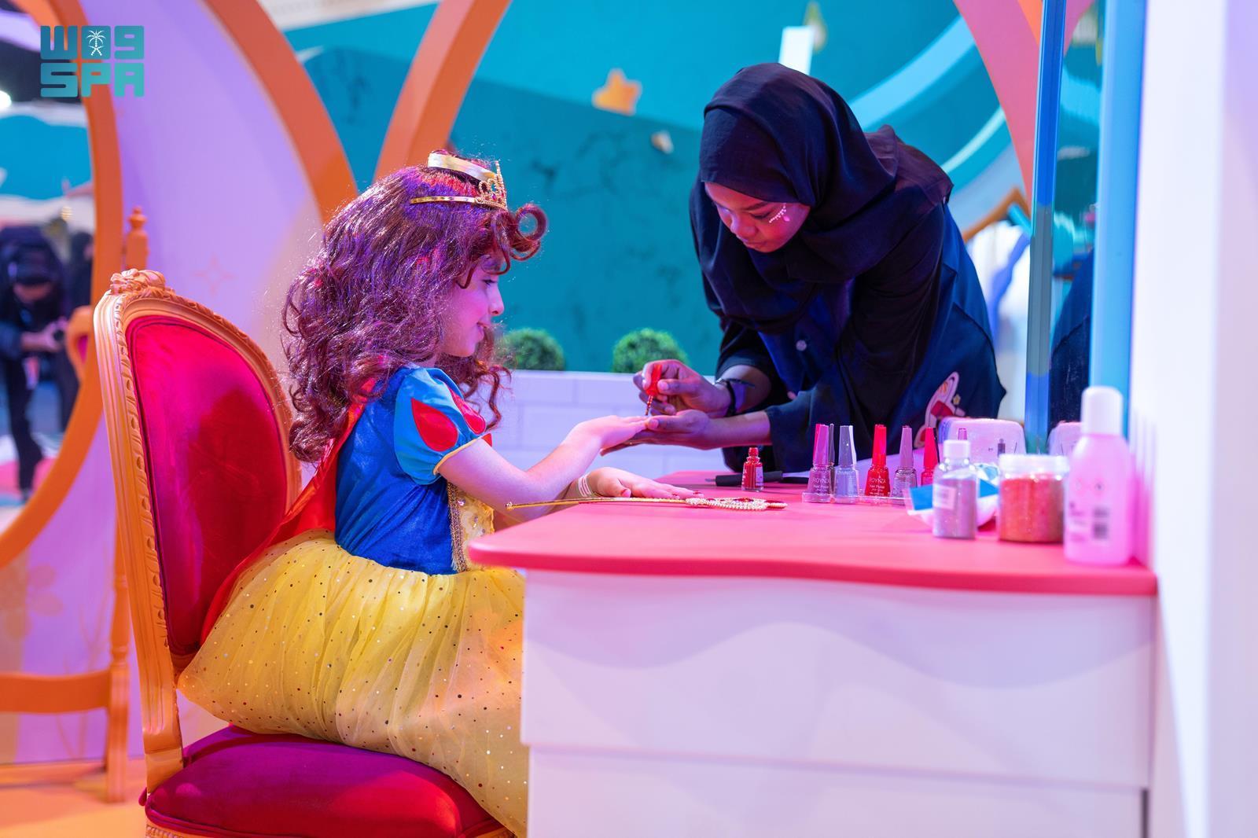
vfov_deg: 28.6
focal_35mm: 47
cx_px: 629
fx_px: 1642
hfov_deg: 41.9
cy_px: 419
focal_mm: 47
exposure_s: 1/60
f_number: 2.8
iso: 1000
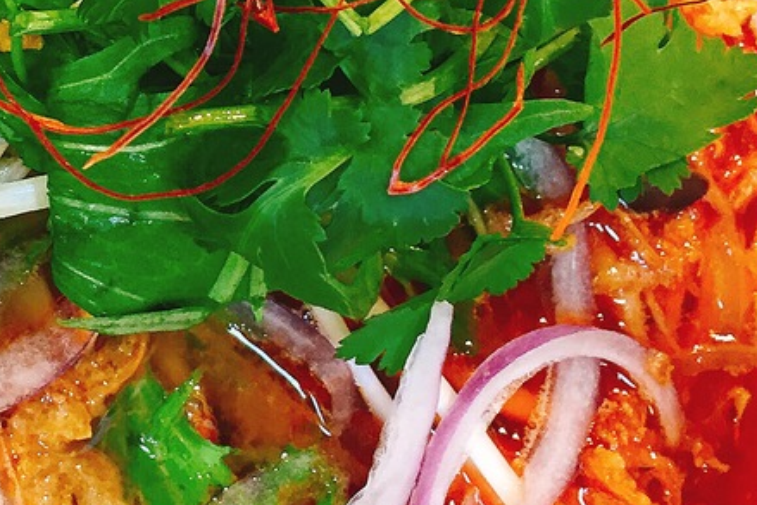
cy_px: 7
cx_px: 47
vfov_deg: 15.8
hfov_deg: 23.2
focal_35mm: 85
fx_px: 1788
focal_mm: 4.15
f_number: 2.2
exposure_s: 1/33
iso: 100
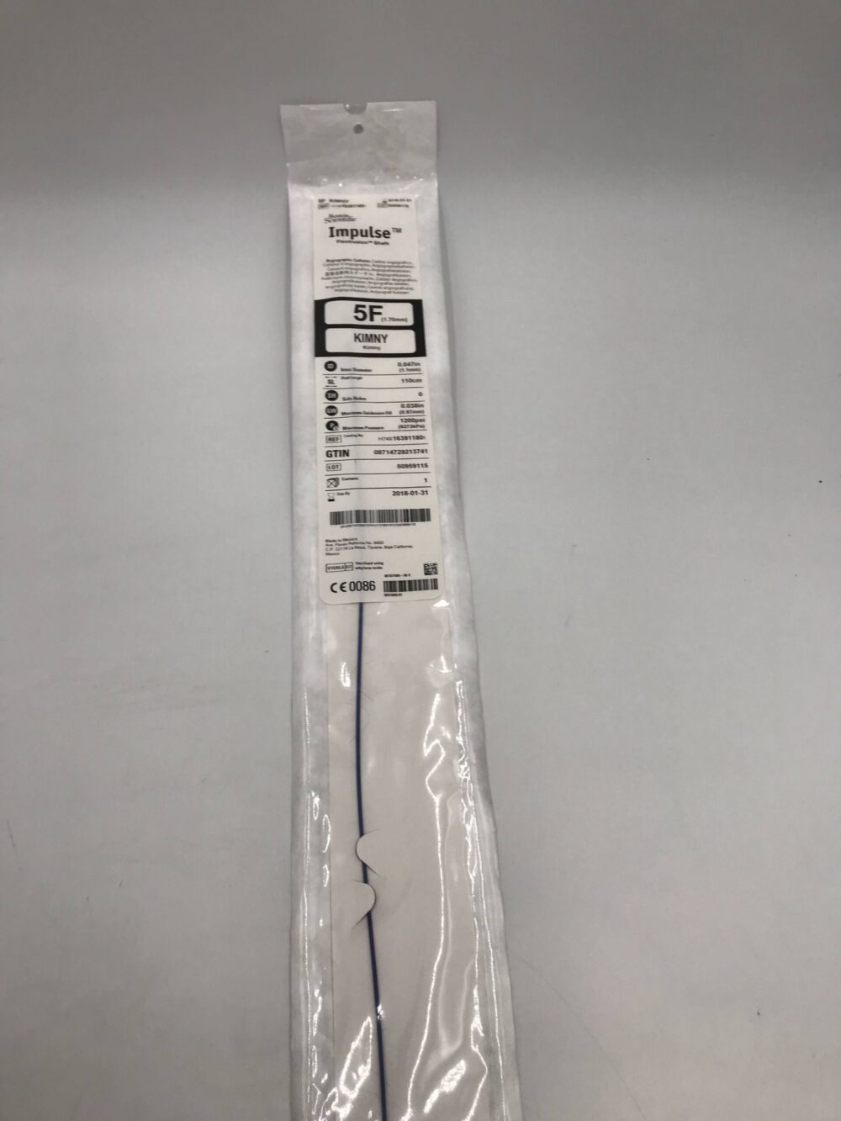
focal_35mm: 28
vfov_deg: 63.4
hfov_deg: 49.8
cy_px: 560
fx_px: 907
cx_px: 420
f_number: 1.8
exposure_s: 1/60
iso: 25
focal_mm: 3.99
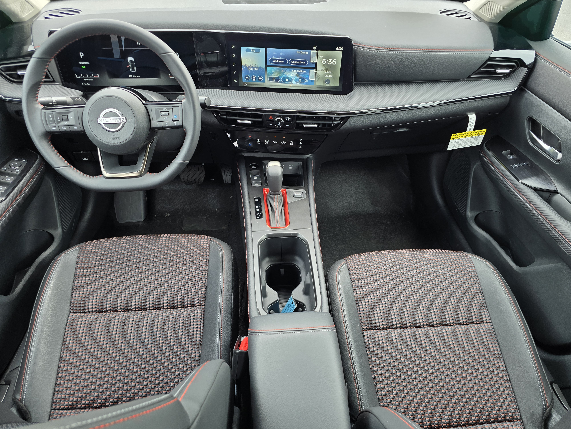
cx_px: 286
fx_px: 379
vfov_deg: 58.9
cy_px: 214
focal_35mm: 23
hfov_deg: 73.9
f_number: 1.7
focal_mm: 6.3
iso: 64
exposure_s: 1/180
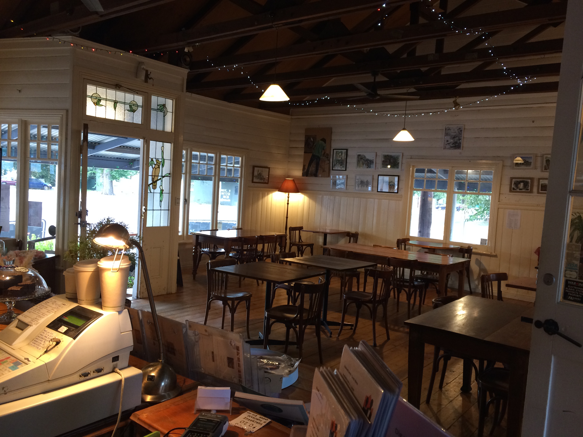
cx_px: 292
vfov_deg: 48.2
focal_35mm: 29
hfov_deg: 61.7
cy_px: 218
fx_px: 488
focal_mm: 4.15
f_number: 2.2
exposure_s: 1/33
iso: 160
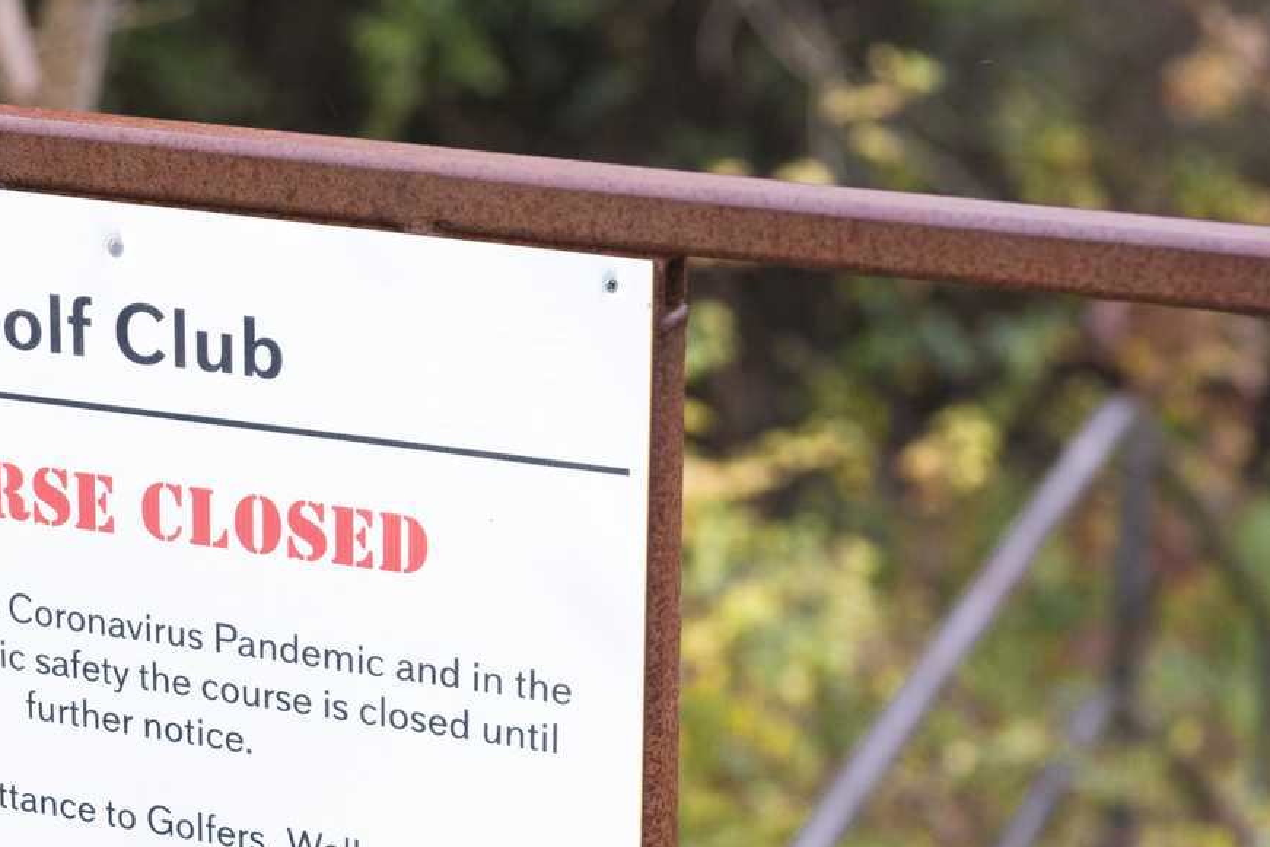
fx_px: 3810
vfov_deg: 12.7
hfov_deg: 18.9
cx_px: 397
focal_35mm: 108
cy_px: 574
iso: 1250
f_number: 2.8
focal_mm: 50
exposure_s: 1/250
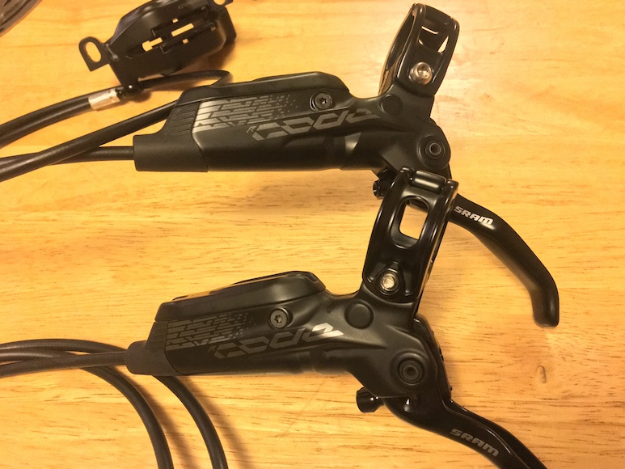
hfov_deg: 60.0
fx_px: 542
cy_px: 241
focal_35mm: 30
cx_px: 319
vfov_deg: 46.8
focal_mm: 4.15
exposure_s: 1/15
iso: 400
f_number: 2.2
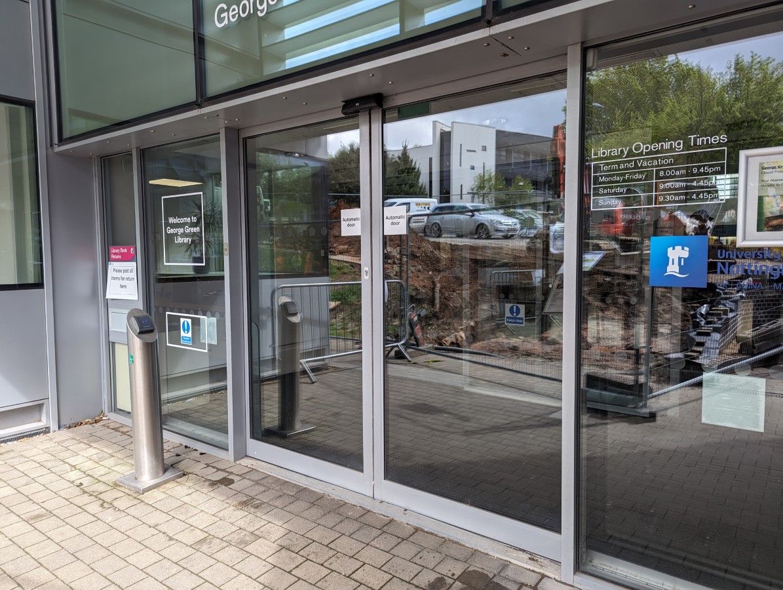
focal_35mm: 24
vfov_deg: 56.9
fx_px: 544
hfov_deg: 71.5
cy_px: 295
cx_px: 392
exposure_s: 1/223
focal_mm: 6.81
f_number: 1.85
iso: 42
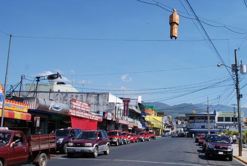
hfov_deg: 44.4
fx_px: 289
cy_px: 90
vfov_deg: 32.0
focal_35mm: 42
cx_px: 191
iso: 100
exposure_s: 1/250
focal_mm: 18
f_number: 8
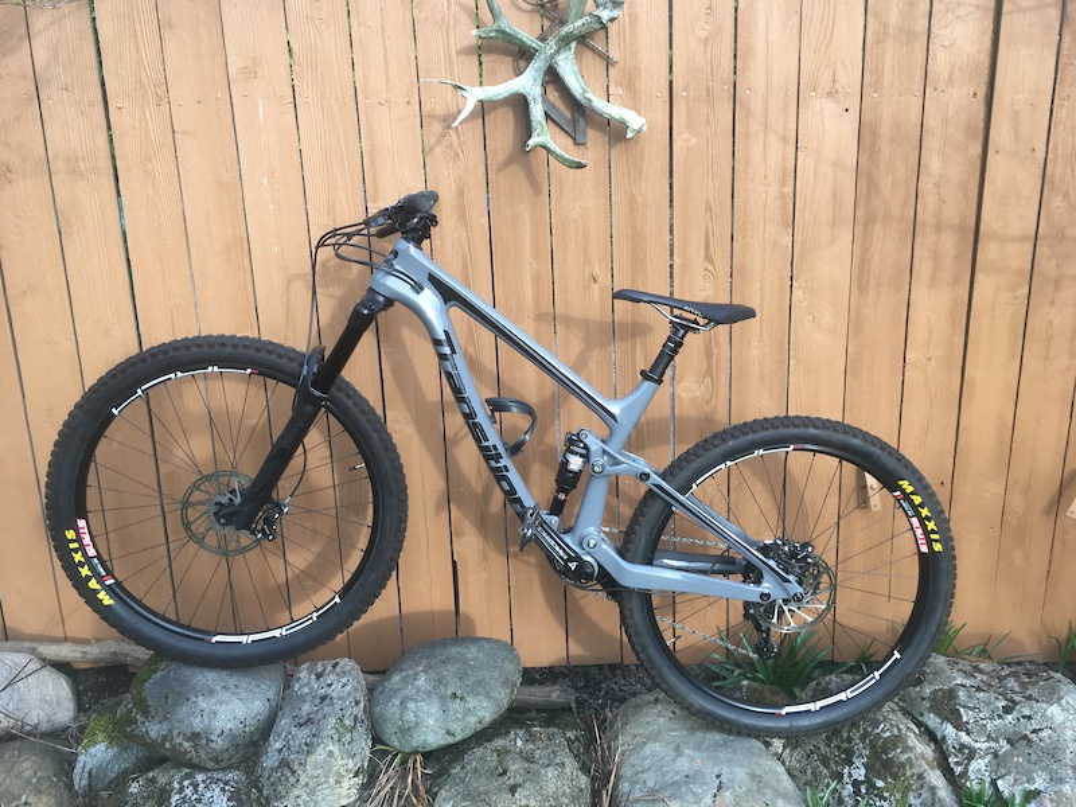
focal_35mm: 29
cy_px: 404
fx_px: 901
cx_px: 538
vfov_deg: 48.2
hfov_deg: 61.7
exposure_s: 1/120
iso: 32
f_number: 2.2
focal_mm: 4.15
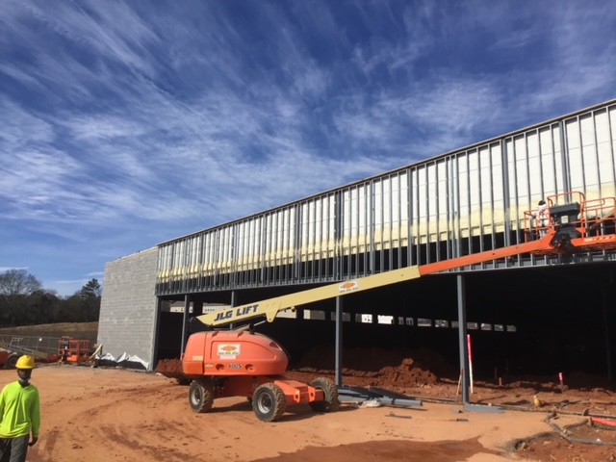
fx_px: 552
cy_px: 231
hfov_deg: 58.4
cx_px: 308
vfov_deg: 45.4
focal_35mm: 31
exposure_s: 1/2398
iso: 25
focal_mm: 3.3
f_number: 2.4
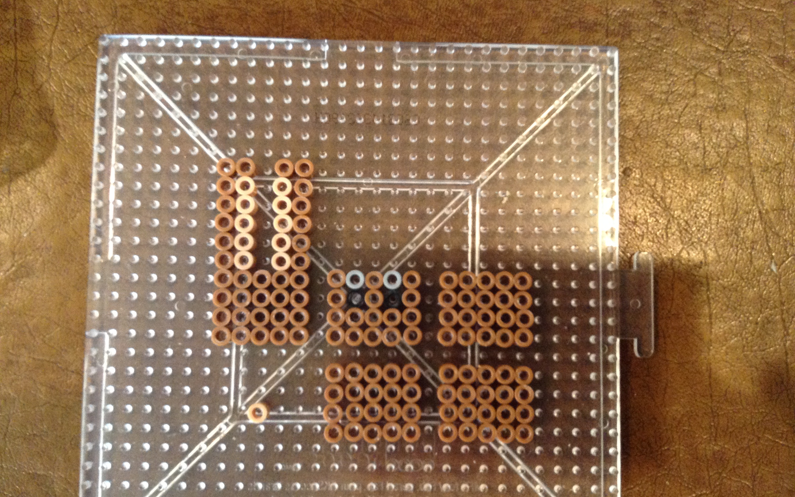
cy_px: 269
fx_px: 758
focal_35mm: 35
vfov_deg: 36.3
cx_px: 397
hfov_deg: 55.3
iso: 200
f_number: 2.4
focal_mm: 3.3
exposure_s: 1/17
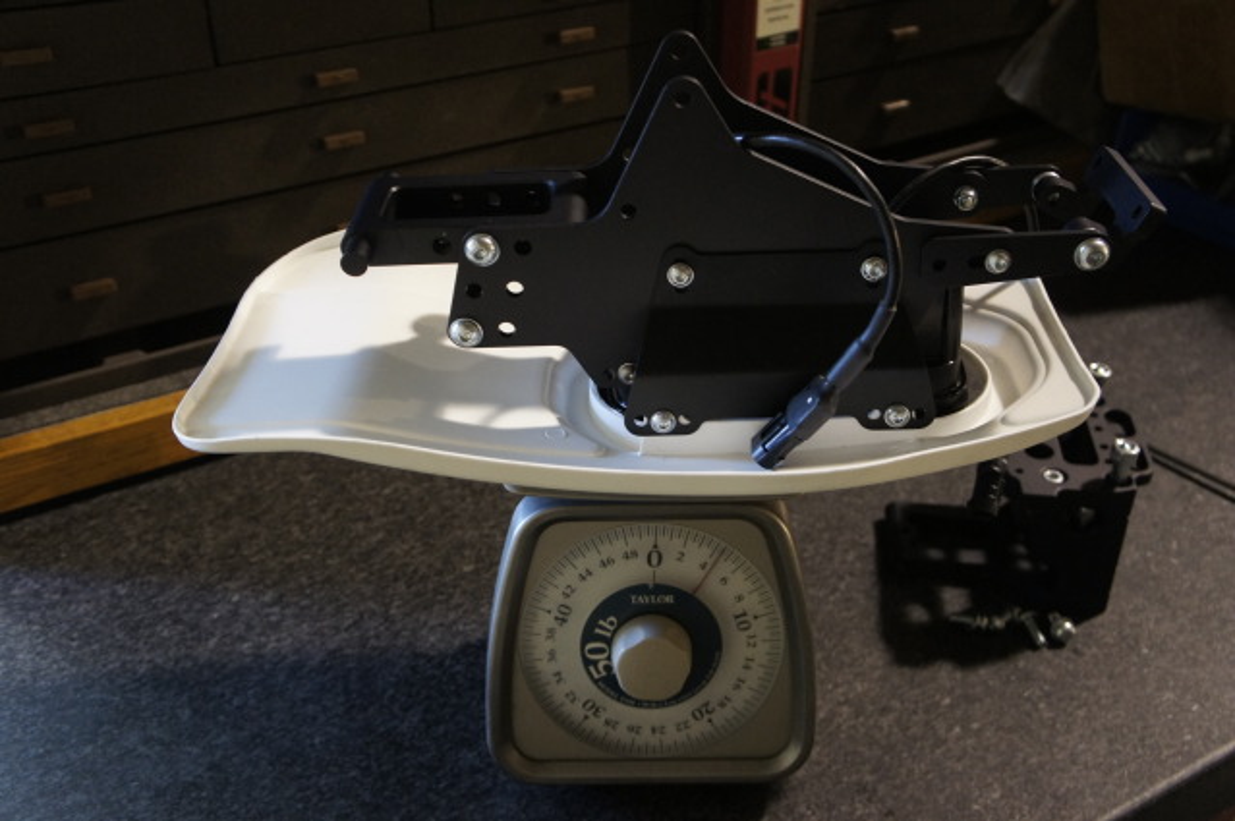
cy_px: 410
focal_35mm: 36
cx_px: 618
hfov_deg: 53.2
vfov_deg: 36.8
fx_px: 1234
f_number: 4
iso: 1600
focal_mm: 24
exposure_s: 1/40
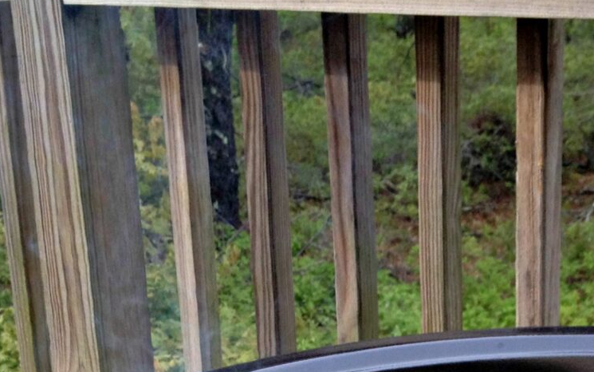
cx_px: 467
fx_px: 1652
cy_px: 515
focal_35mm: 102
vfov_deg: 12.4
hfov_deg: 20.2
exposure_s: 1/389
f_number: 2.4
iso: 50
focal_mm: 4.28
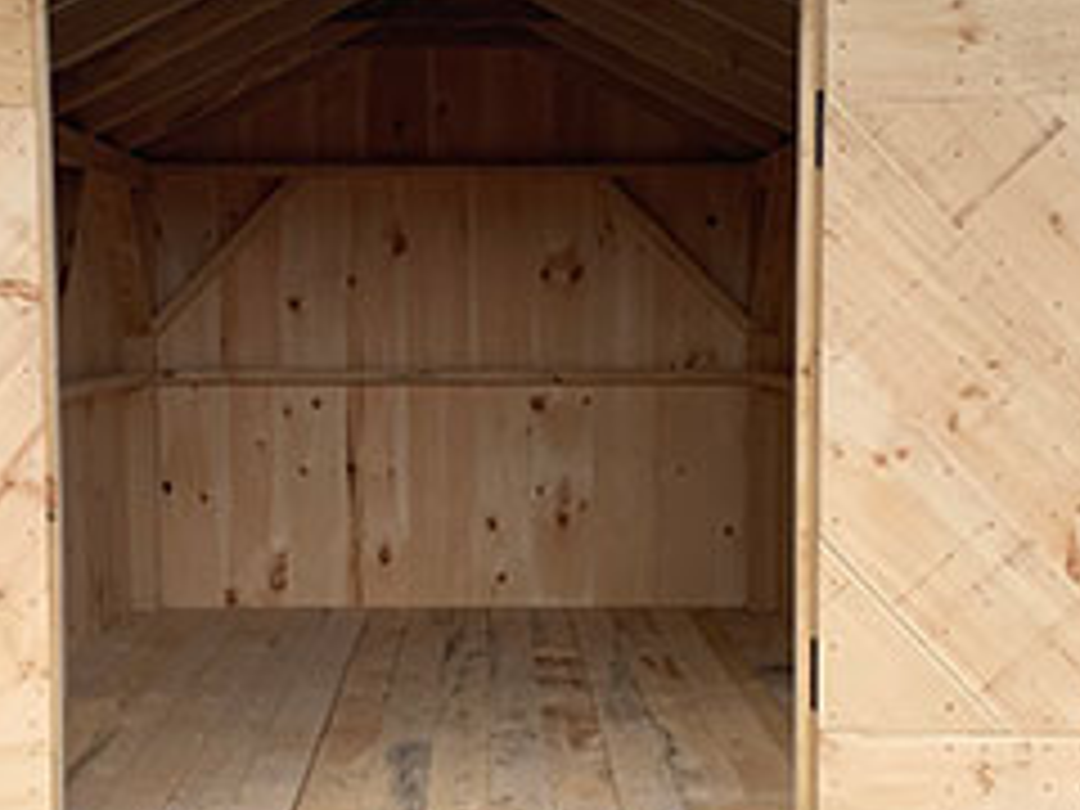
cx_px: 508
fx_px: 2028
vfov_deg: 22.6
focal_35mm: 65
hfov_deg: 29.8
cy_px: 450
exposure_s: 1/1368
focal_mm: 4.25
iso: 25
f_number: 1.8
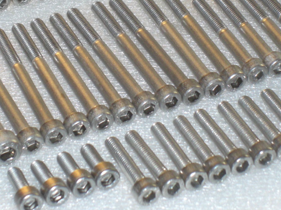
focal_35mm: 205
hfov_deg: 9.7
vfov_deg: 7.2
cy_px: 58
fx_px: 1664
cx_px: 117
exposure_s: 1/60
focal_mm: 23.7
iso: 400
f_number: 5.1
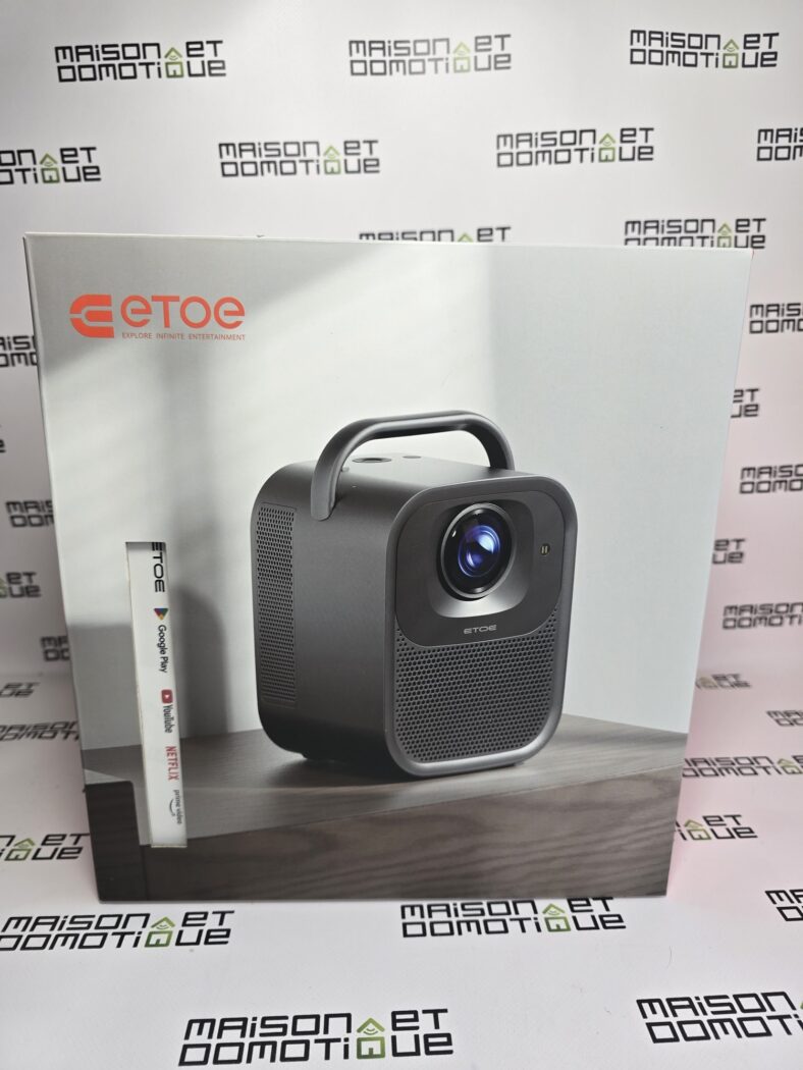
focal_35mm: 23
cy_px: 535
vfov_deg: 73.9
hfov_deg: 58.9
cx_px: 402
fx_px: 711
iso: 20
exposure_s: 1/100
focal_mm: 6.3
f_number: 1.7
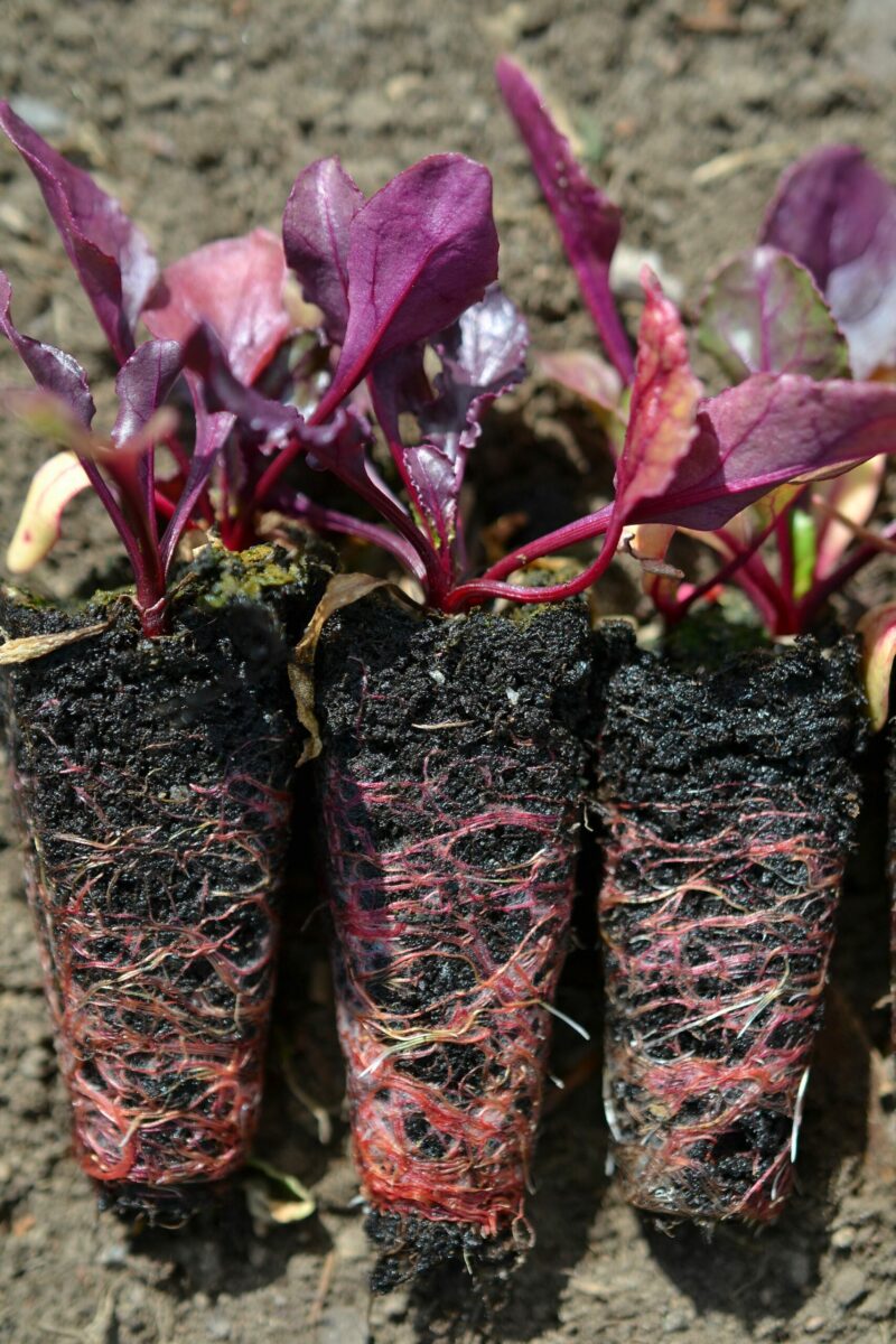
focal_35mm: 60
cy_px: 672
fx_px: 2240
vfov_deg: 33.4
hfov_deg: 22.6
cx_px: 448
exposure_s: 1/800
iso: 100
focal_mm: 40
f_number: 4
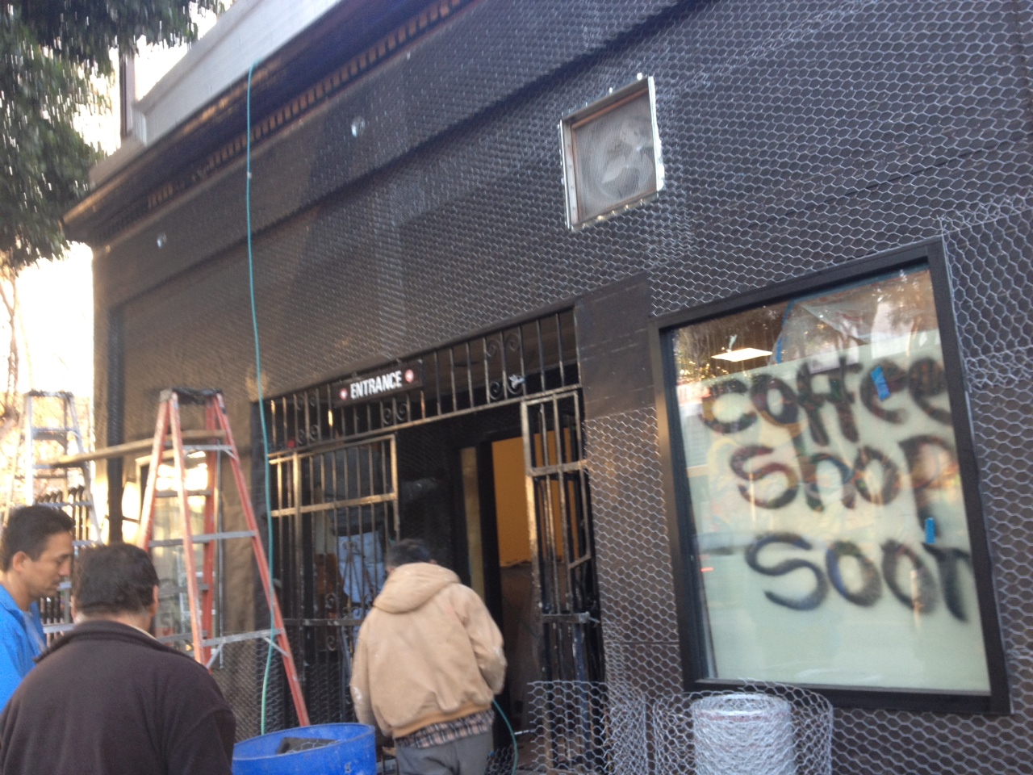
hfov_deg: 52.6
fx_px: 1044
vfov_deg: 40.7
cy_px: 388
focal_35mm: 35
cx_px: 516
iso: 64
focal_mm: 4.28
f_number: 2.4
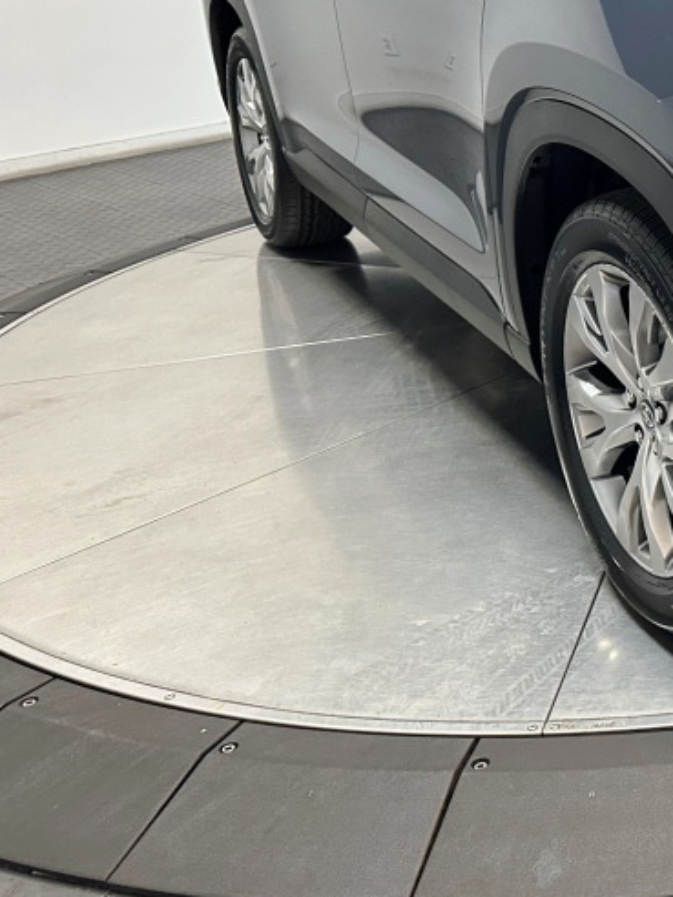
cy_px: 215
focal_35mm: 50
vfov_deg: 37.2
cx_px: 925
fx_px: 1296
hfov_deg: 24.5
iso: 400
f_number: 1.78
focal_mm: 6.86
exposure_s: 1/60
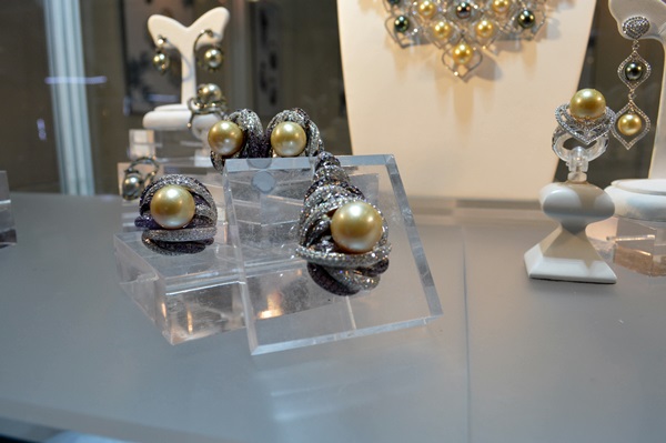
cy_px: 222
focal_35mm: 27
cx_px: 333
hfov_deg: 67.4
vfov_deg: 47.9
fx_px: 499
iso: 400
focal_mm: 18
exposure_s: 1/125
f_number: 8
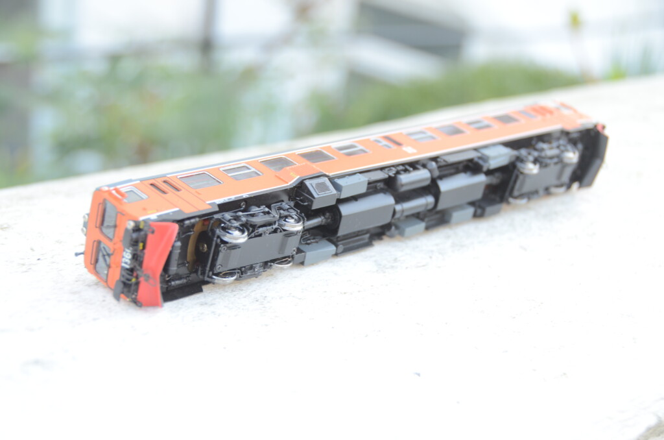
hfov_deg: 26.0
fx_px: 1436
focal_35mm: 78
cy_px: 220
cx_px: 332
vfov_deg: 17.4
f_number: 4.8
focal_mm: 52
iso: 400
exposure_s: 1/80
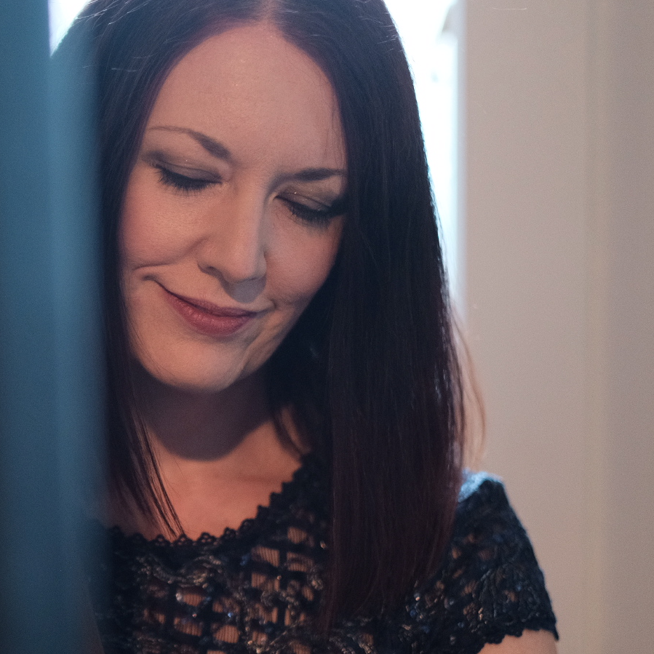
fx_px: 3014
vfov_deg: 12.4
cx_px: 25
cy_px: 335
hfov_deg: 12.3
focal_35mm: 141
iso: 1600
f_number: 1.4
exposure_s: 1/500
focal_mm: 56
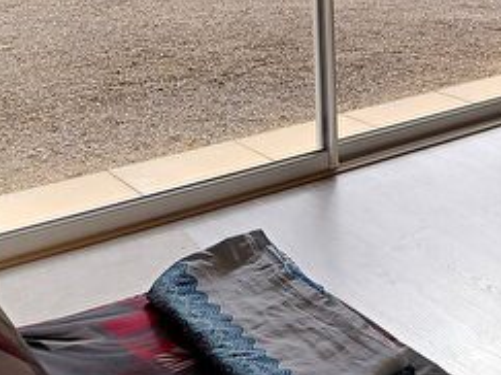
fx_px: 1042
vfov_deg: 19.4
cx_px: 608
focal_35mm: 72
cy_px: -57
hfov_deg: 24.4
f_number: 1.8
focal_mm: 4.69
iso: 50
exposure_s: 1/894
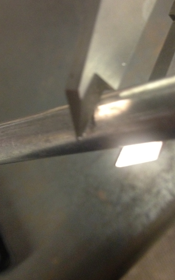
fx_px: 351
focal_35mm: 46
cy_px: 108
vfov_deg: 43.2
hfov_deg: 27.9
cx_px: 71
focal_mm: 4.28
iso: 400
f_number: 2.4
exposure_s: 1/17
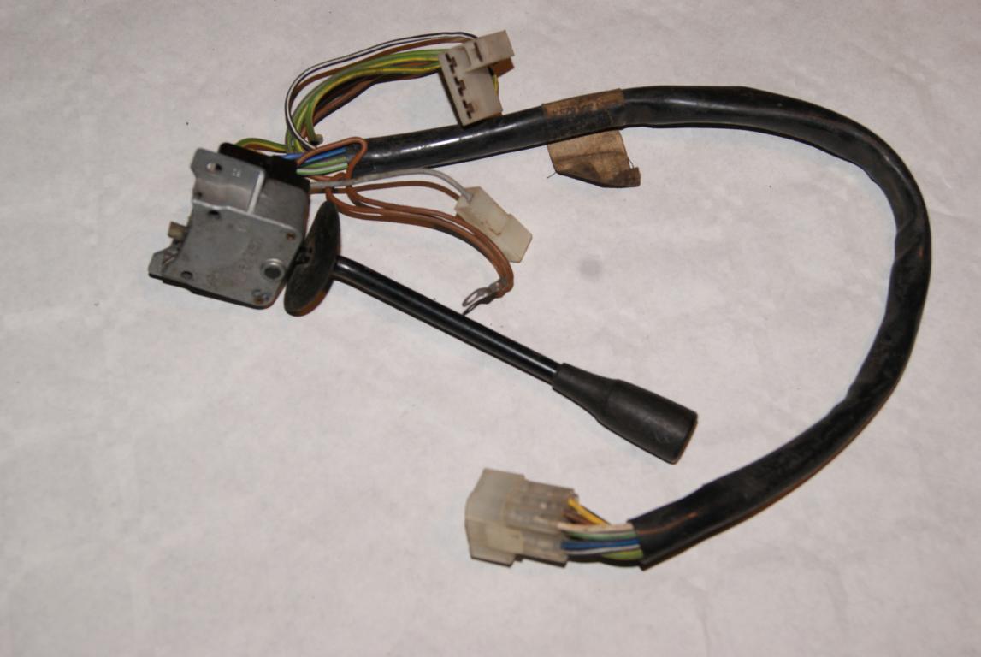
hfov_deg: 37.8
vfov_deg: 25.8
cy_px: 328
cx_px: 490
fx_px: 1432
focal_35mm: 52
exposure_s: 1/60
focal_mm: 35
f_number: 5.6
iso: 400
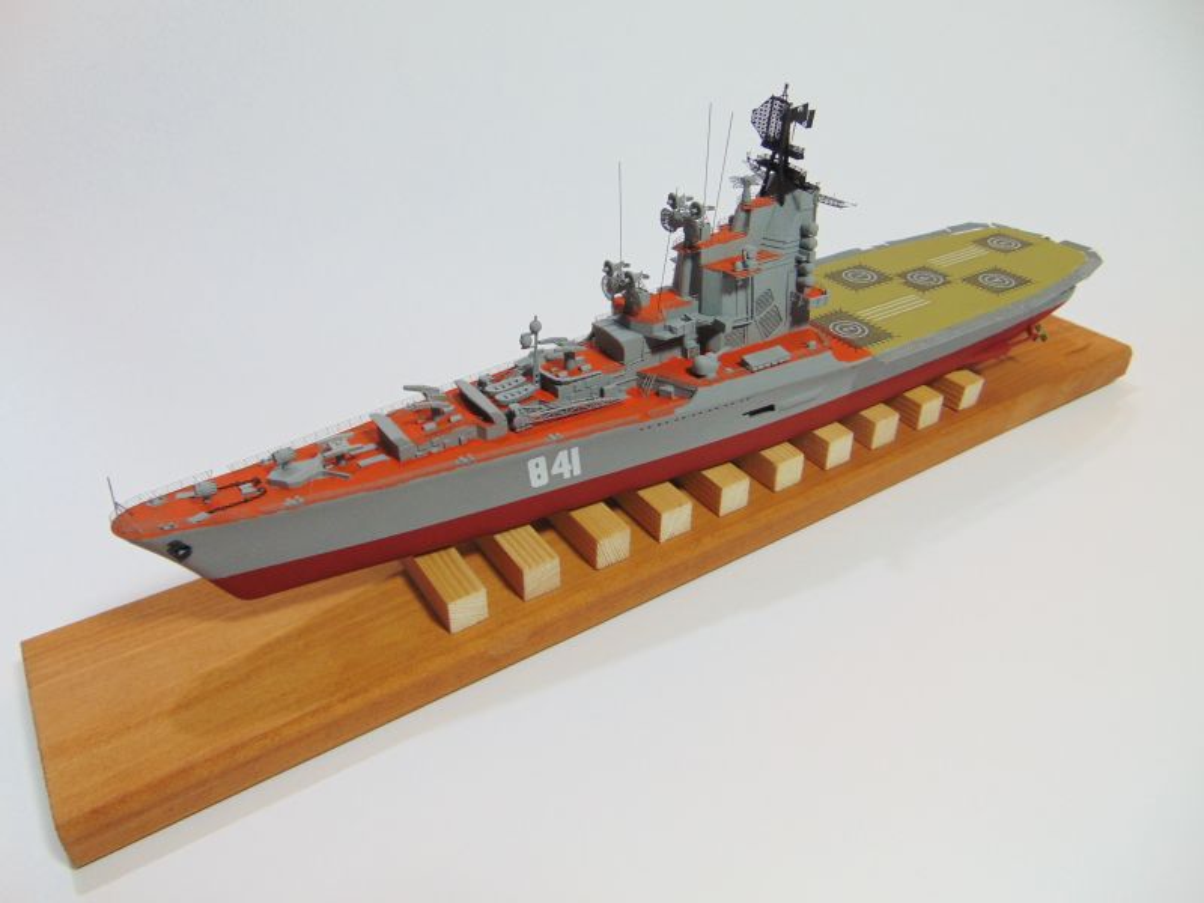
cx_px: 602
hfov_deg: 69.4
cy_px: 452
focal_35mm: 25
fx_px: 870
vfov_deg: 54.9
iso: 100
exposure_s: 1/30
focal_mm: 4.5
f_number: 3
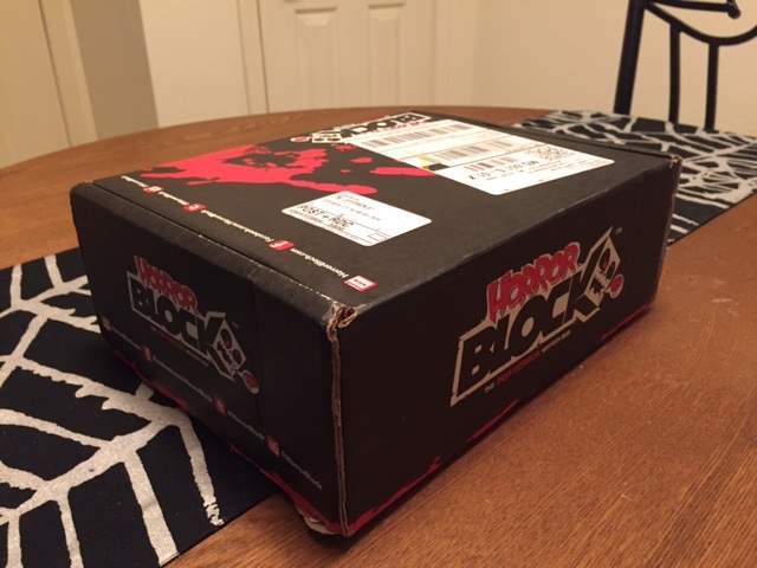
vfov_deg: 48.2
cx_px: 378
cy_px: 284
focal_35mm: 29
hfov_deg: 61.7
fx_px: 634
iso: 250
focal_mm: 4.15
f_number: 2.2
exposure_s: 1/15
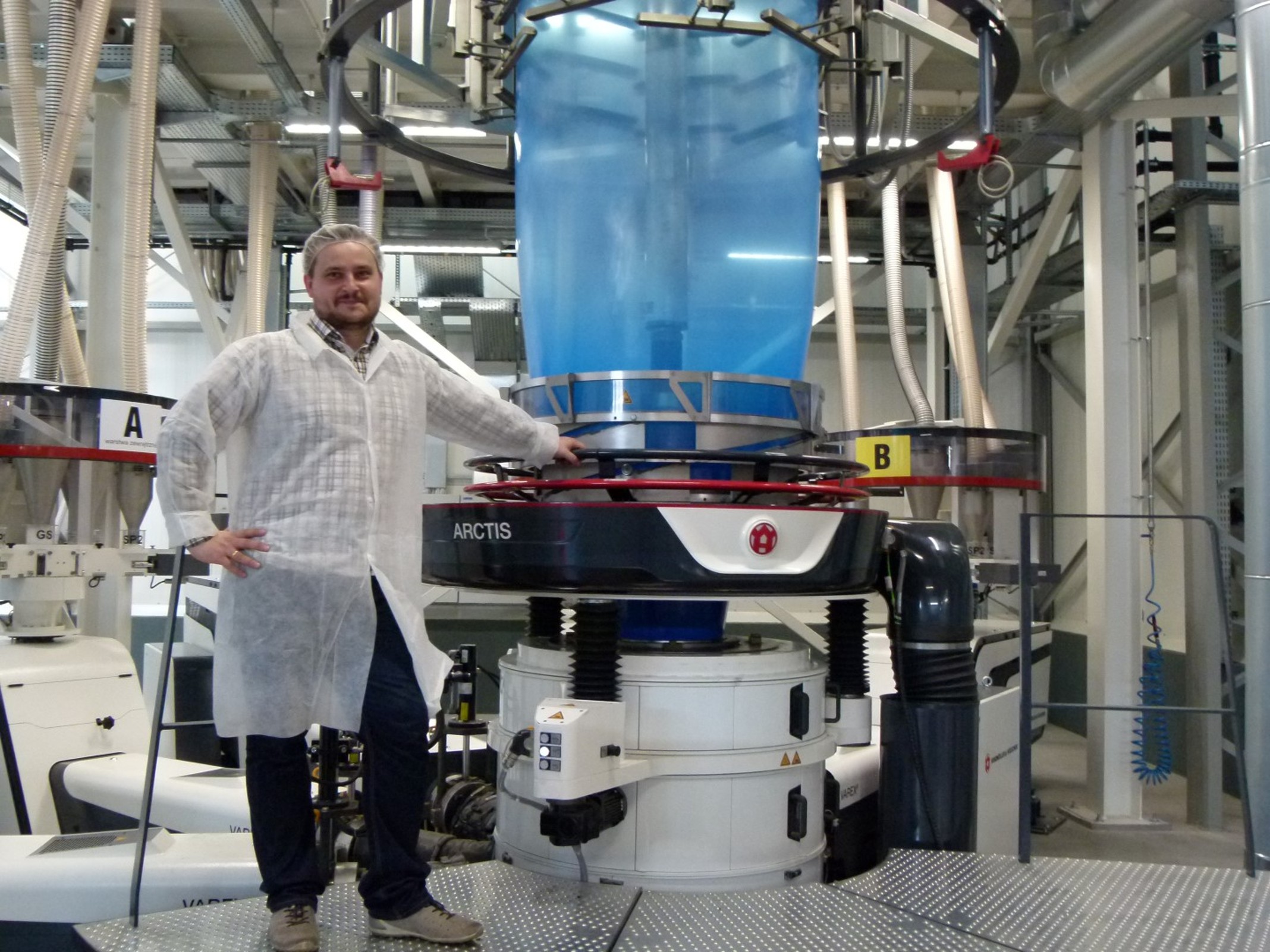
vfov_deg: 41.8
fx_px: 1247
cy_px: 476
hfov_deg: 54.0
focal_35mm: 34
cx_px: 635
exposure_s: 1/50
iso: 400
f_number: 3
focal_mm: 6.1
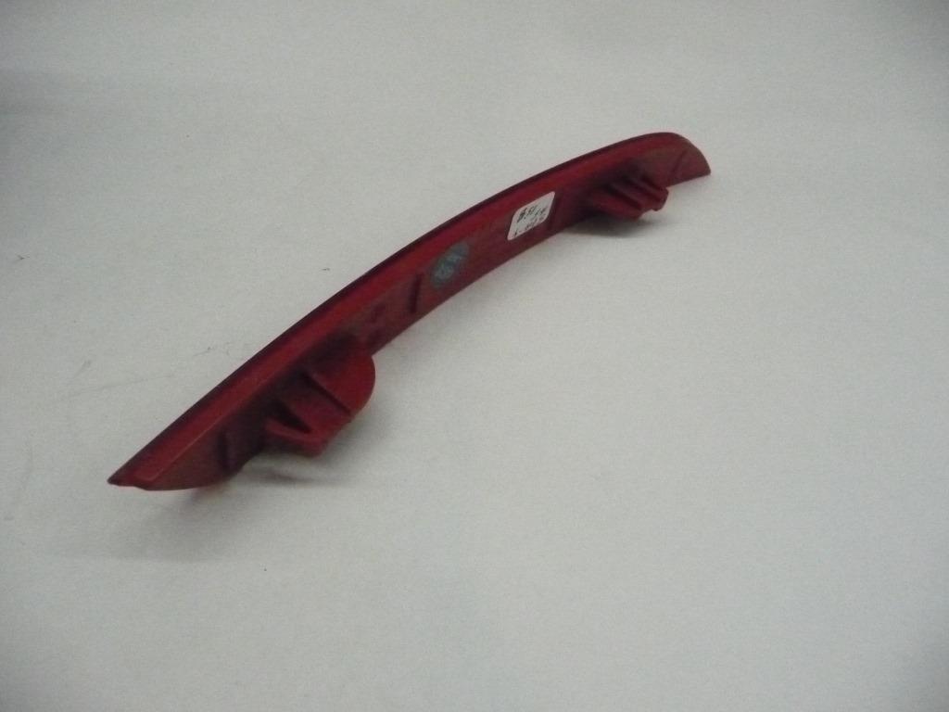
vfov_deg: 49.7
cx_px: 474
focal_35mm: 28
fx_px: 768
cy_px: 356
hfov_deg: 63.4
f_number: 3.3
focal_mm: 4.7
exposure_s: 1/500
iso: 1600
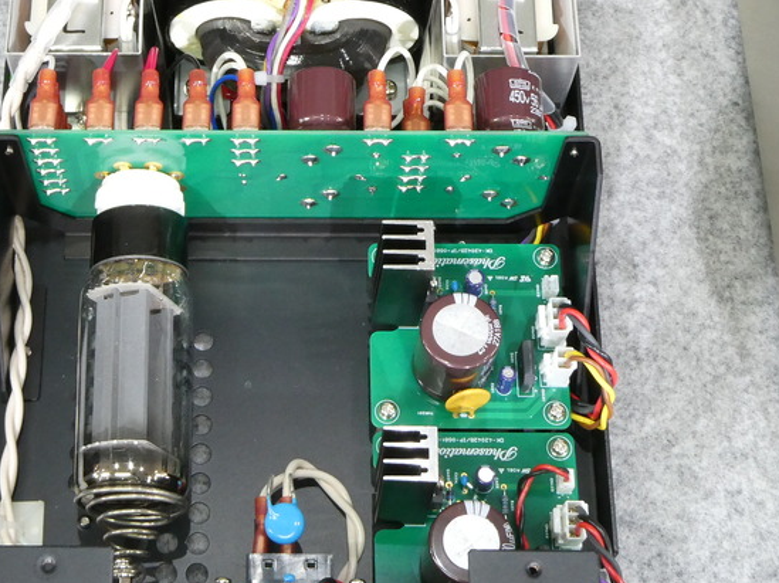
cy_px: 203
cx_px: 241
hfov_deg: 27.6
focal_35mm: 70
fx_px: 1574
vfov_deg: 20.9
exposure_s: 1/6
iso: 400
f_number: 5.3
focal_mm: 7.2
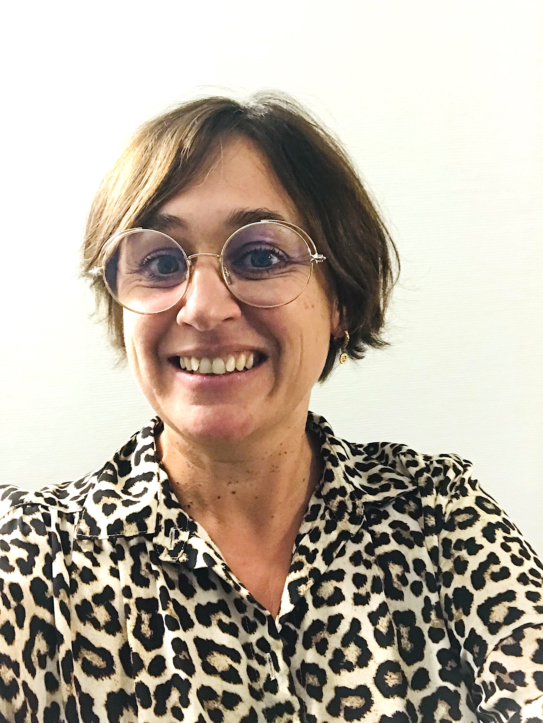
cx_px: 272
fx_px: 669
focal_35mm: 32
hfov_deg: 44.2
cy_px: 362
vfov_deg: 56.8
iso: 200
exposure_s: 1/20
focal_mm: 2.87
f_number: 2.2
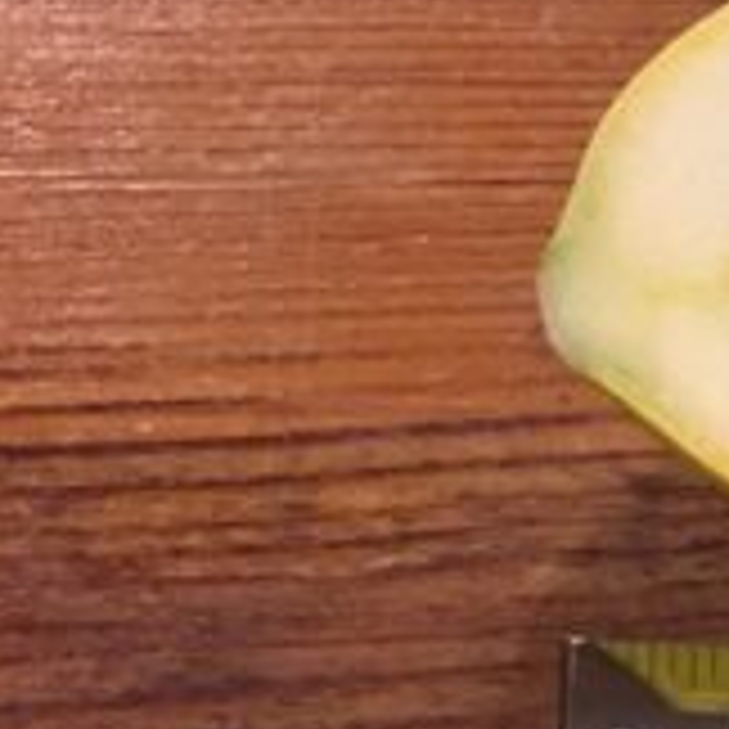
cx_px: 1688
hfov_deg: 9.7
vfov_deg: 10.2
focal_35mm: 162
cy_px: 1264
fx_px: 3860
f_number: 2.2
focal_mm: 4.15
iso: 100
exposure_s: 1/30
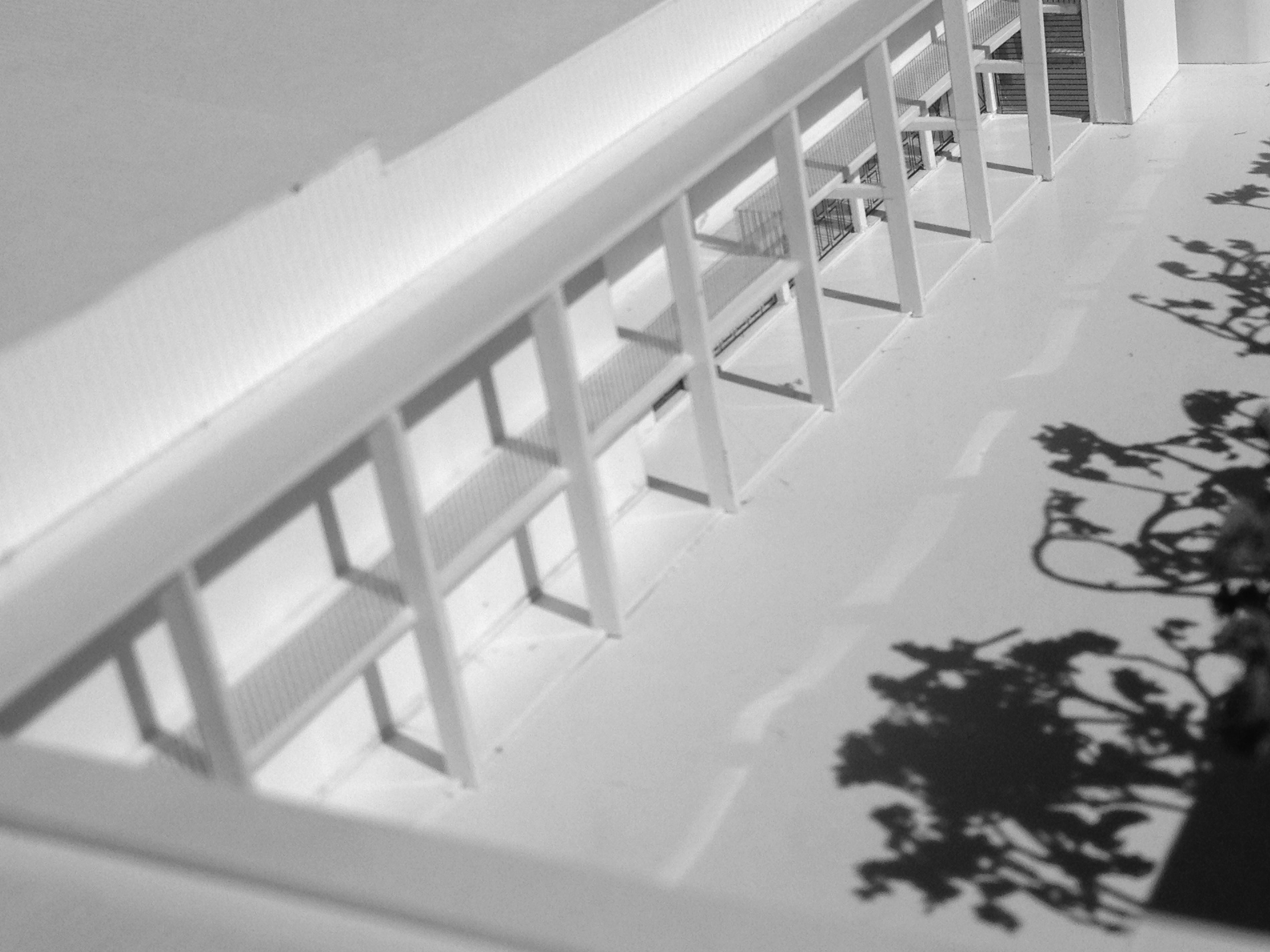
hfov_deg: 31.7
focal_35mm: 60
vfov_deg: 24.3
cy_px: 315
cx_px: 913
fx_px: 2201
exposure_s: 1/7937
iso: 50
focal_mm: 4.28
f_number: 2.4
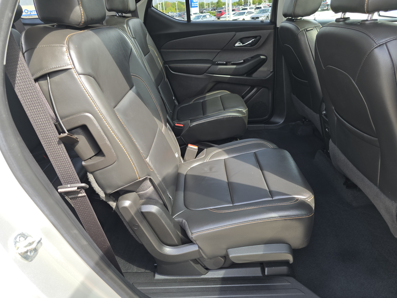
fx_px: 264
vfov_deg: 58.9
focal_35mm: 23
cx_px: 198
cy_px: 149
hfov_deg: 73.9
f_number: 1.7
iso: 32
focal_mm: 6.3
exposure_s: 1/180
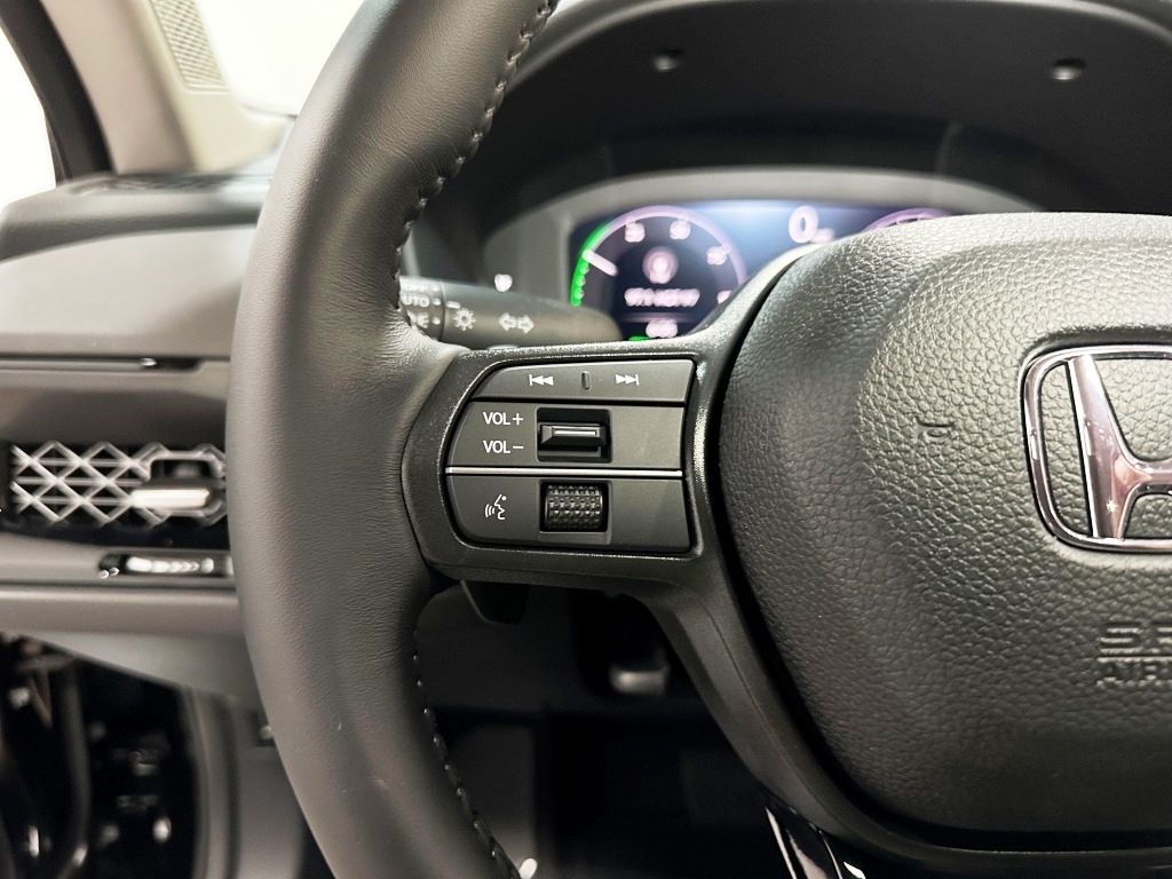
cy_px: 440
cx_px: 586
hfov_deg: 71.6
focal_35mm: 24
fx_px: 813
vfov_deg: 56.8
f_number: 1.78
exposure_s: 1/30
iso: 1000
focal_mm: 6.86
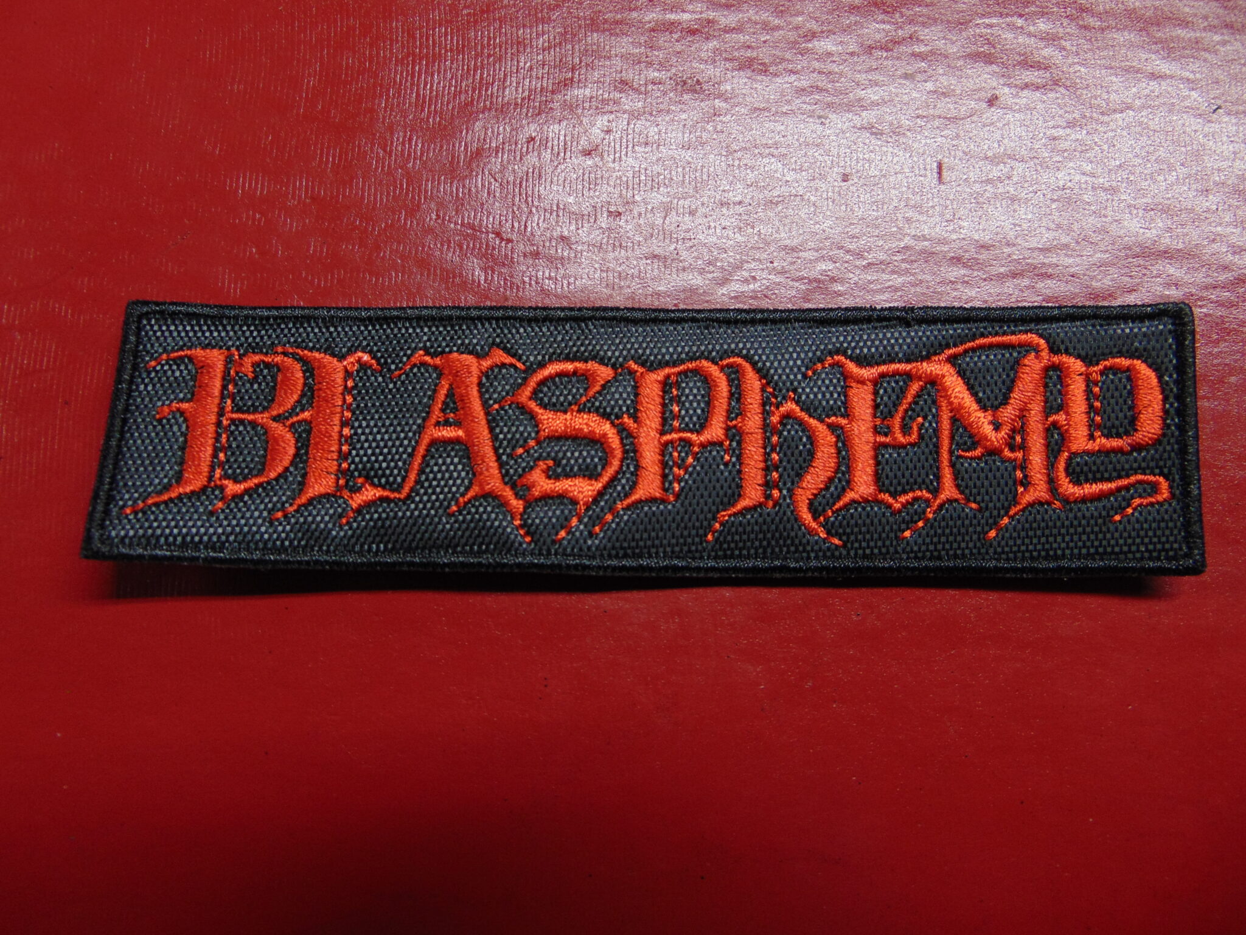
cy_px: 468
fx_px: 900
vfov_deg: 54.9
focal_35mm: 25
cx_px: 623
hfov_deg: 69.4
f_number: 3
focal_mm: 4.5
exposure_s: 1/30
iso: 80
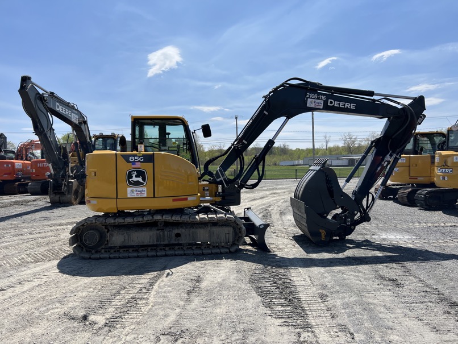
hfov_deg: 67.3
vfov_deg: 53.1
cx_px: 229
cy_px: 172
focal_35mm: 26
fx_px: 344
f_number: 1.5
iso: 50
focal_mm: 5.7
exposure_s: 1/6211
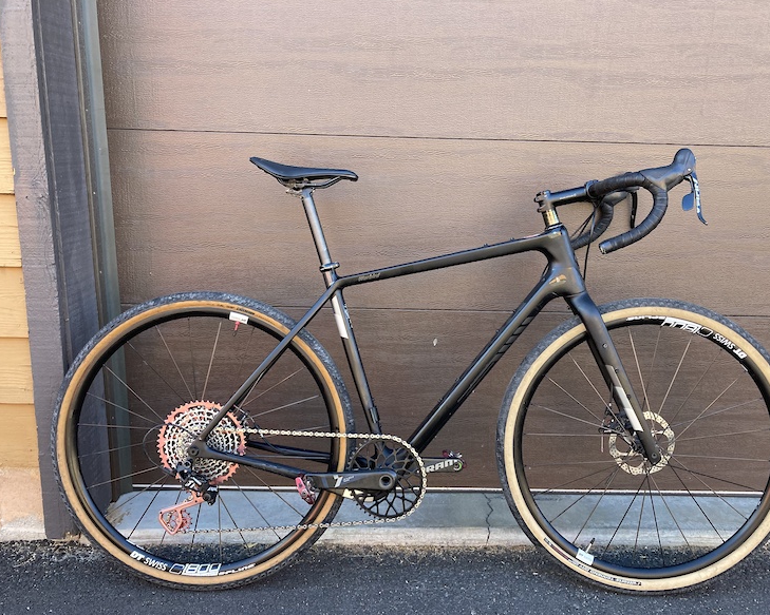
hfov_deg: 58.7
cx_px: 413
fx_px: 684
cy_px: 309
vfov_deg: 48.5
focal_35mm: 30
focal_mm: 3.99
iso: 80
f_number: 1.8
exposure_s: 1/121
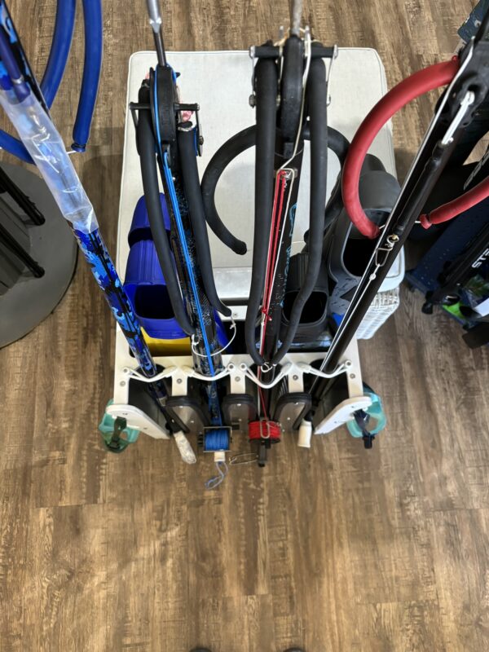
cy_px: 326
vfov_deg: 67.3
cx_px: 244
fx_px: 490
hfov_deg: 53.1
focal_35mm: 26
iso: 320
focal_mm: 5.96
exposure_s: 1/50
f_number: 1.6
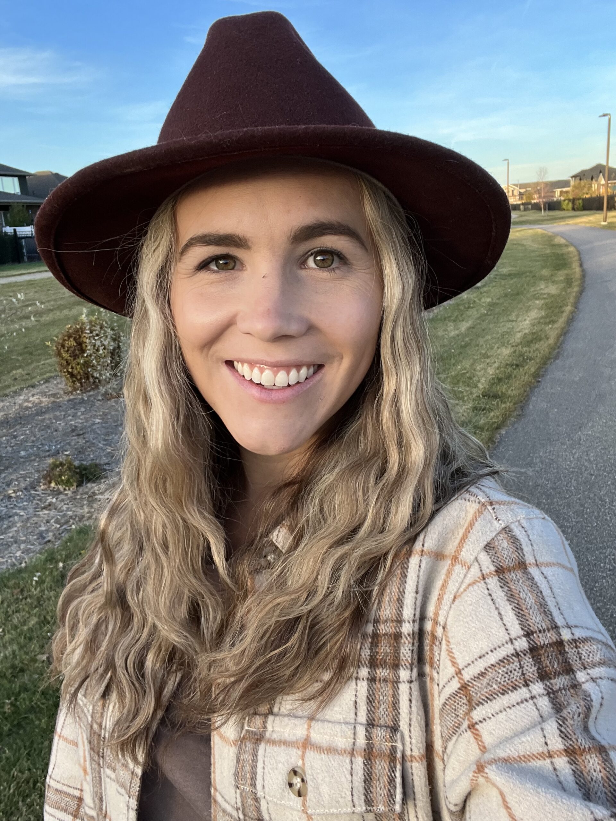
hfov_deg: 46.8
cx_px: 308
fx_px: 712
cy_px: 410
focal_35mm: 30
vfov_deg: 60.0
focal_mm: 2.71
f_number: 2.2
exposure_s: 1/121
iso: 40
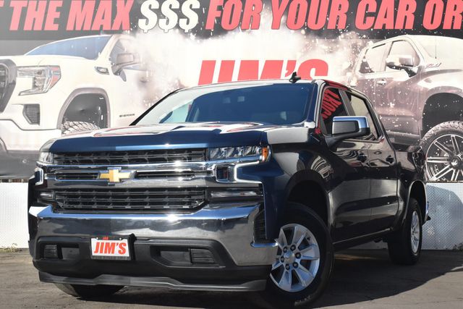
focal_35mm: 60
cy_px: 154
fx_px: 772
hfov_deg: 33.4
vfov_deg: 22.6
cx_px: 232
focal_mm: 40
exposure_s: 1/400
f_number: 10
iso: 800
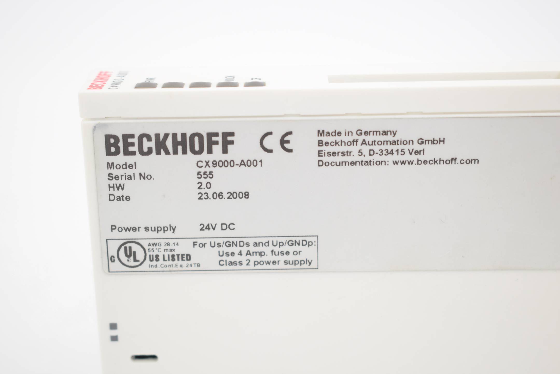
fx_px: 1074
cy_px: 187
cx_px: 280
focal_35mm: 69
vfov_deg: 19.8
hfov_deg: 29.2
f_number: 5.3
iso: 400
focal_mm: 46
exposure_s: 1/90
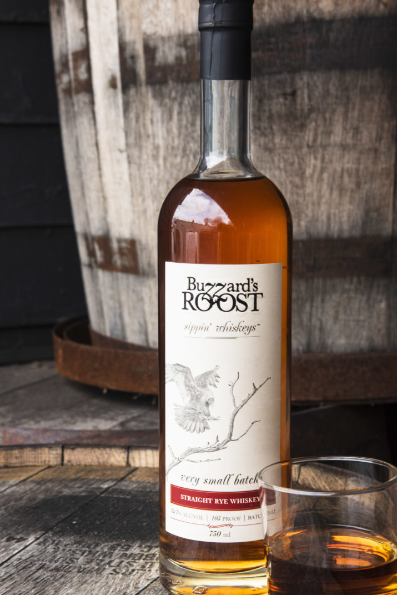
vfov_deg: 30.9
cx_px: 207
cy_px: 304
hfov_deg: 20.9
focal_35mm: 65
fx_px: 1074
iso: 2000
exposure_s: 1/160
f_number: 13
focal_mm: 58
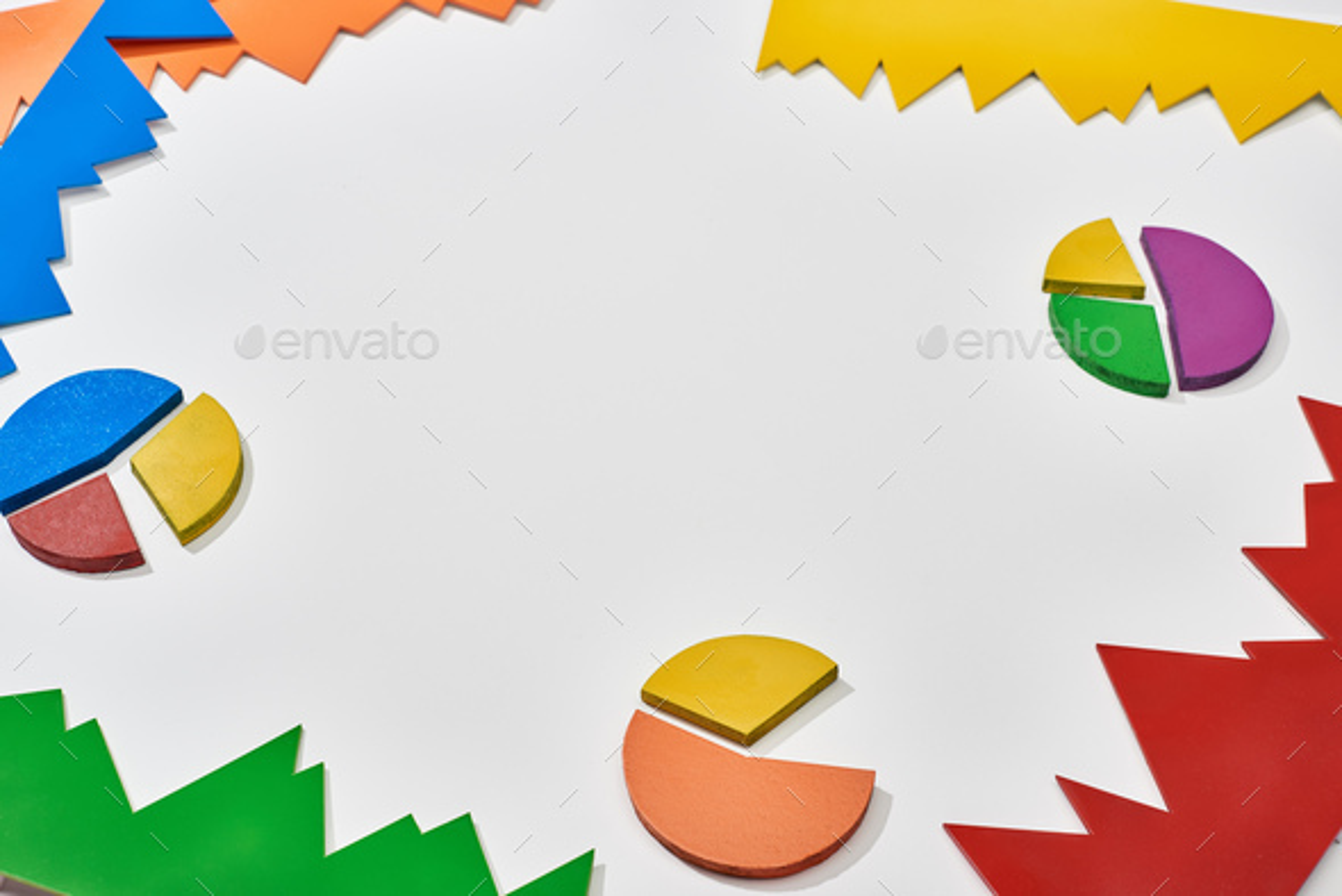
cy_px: 448
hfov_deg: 39.6
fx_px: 1865
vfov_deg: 27.0
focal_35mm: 50
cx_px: 671
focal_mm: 50
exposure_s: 1/160
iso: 160
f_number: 8
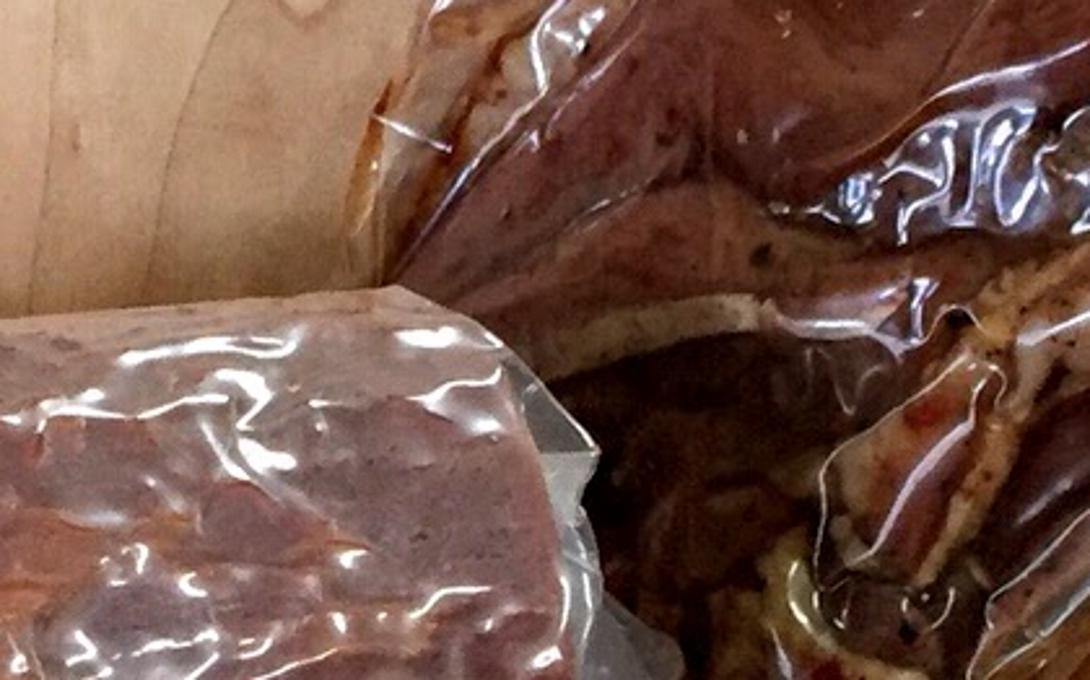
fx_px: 4454
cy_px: 1108
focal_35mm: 150
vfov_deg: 8.5
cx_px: 407
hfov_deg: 13.9
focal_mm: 4.15
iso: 200
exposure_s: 1/30
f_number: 2.2
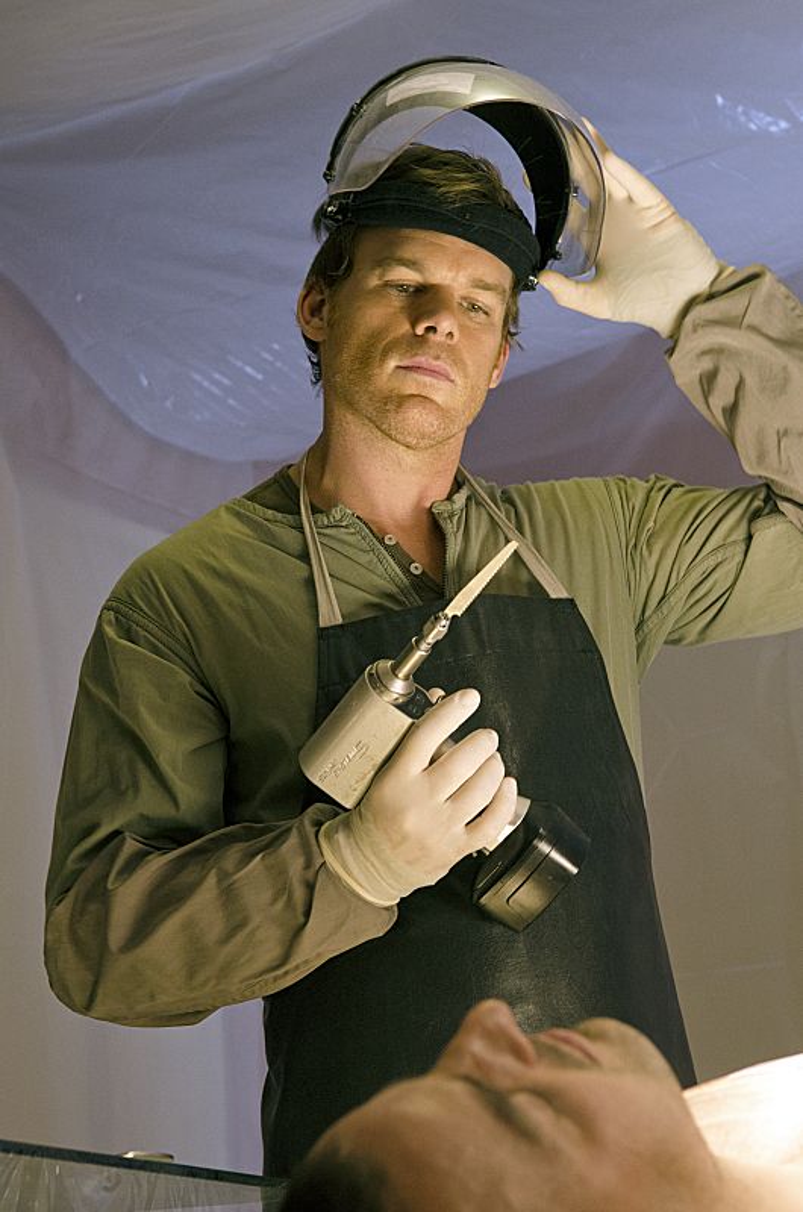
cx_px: 402
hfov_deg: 18.1
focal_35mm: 75
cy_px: 606
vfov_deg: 27.0
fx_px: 2520
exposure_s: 1/60
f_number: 5.6
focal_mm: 50
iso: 1250
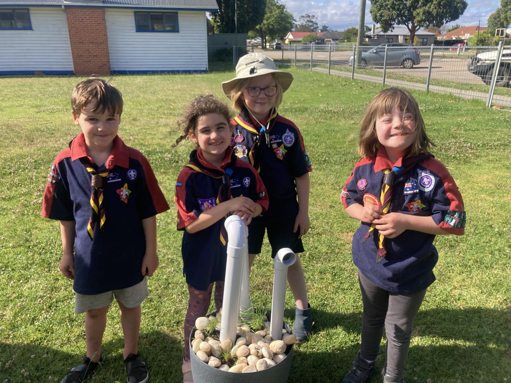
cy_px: 192
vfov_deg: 49.7
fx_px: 413
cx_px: 256
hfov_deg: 63.4
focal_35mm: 28
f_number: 1.8
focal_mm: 3.99
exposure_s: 1/941
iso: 20
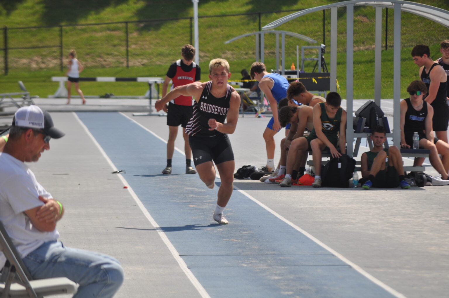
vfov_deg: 4.6
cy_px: 149
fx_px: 3737
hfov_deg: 6.9
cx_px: 224
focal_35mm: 300
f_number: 7.1
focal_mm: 200
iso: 200
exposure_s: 1/800
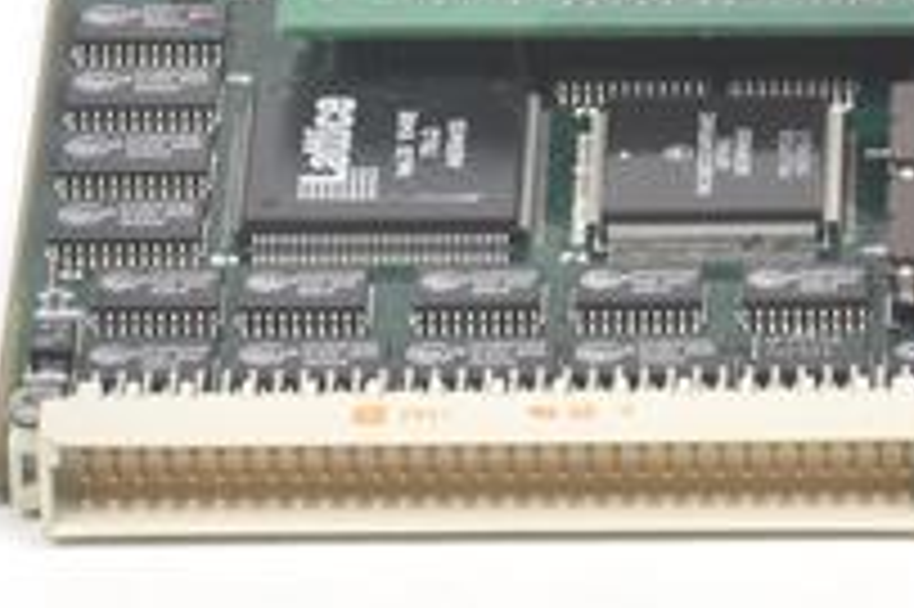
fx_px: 5403
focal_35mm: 213
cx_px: 1180
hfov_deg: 9.5
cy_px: 5
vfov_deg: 6.4
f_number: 14
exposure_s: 1/200
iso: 200
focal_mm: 48
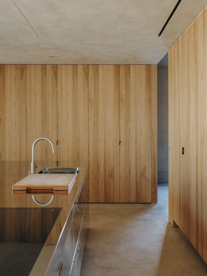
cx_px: 104
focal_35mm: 40
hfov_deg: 36.0
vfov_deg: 46.8
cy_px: 138
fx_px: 319
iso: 640
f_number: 11
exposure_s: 1/15
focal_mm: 50.8
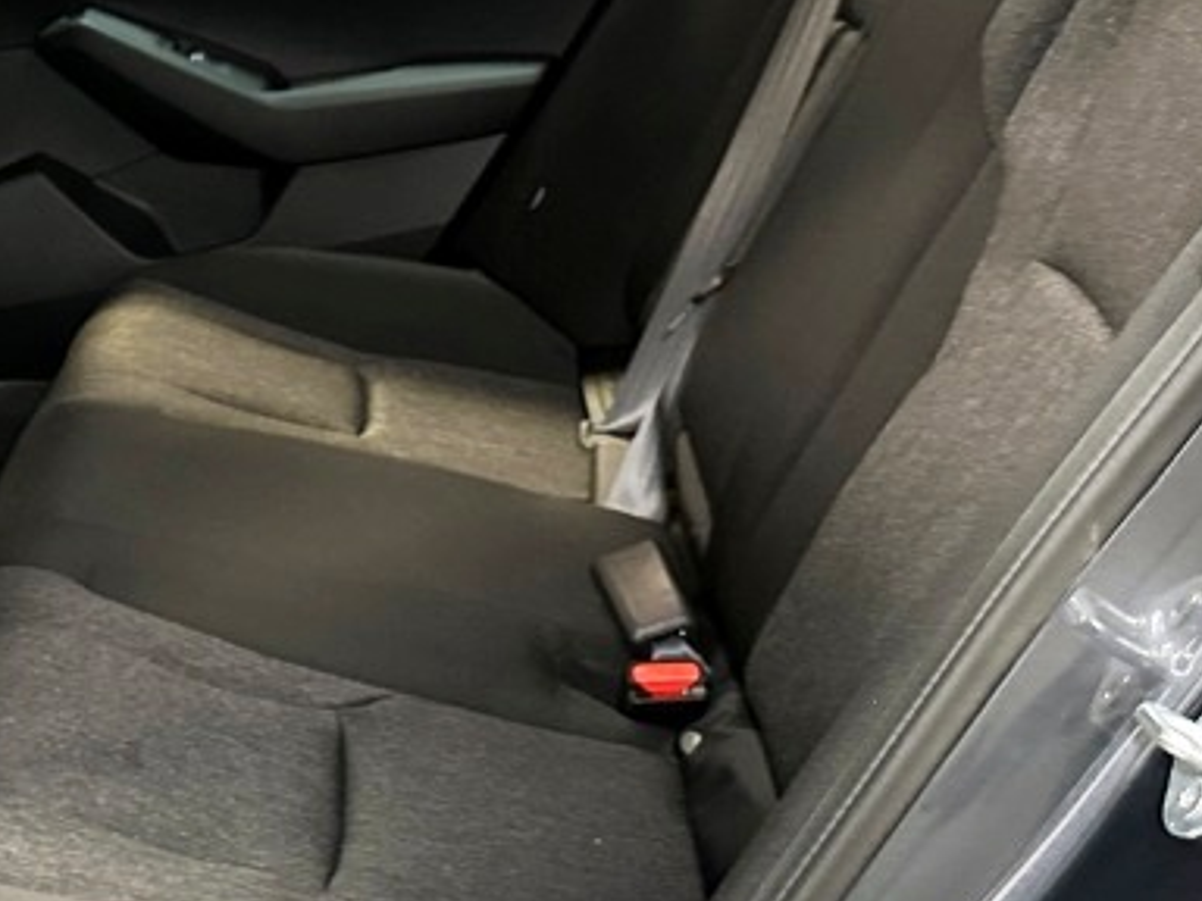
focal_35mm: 64
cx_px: -16
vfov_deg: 22.9
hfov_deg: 28.3
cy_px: 438
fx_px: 2222
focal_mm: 6.86
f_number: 1.78
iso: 1000
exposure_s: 1/30
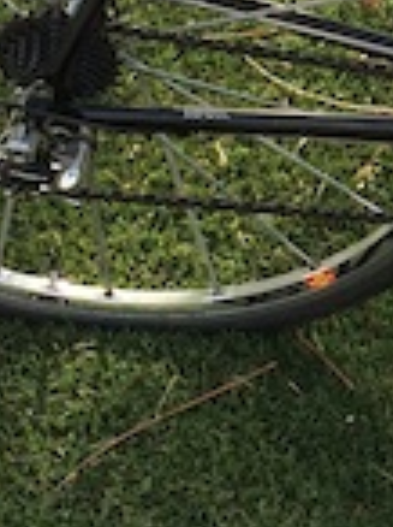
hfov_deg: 8.8
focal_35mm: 159
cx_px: 754
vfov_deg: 12.2
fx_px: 2414
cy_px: -101
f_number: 2.2
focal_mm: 4.15
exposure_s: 1/477
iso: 32
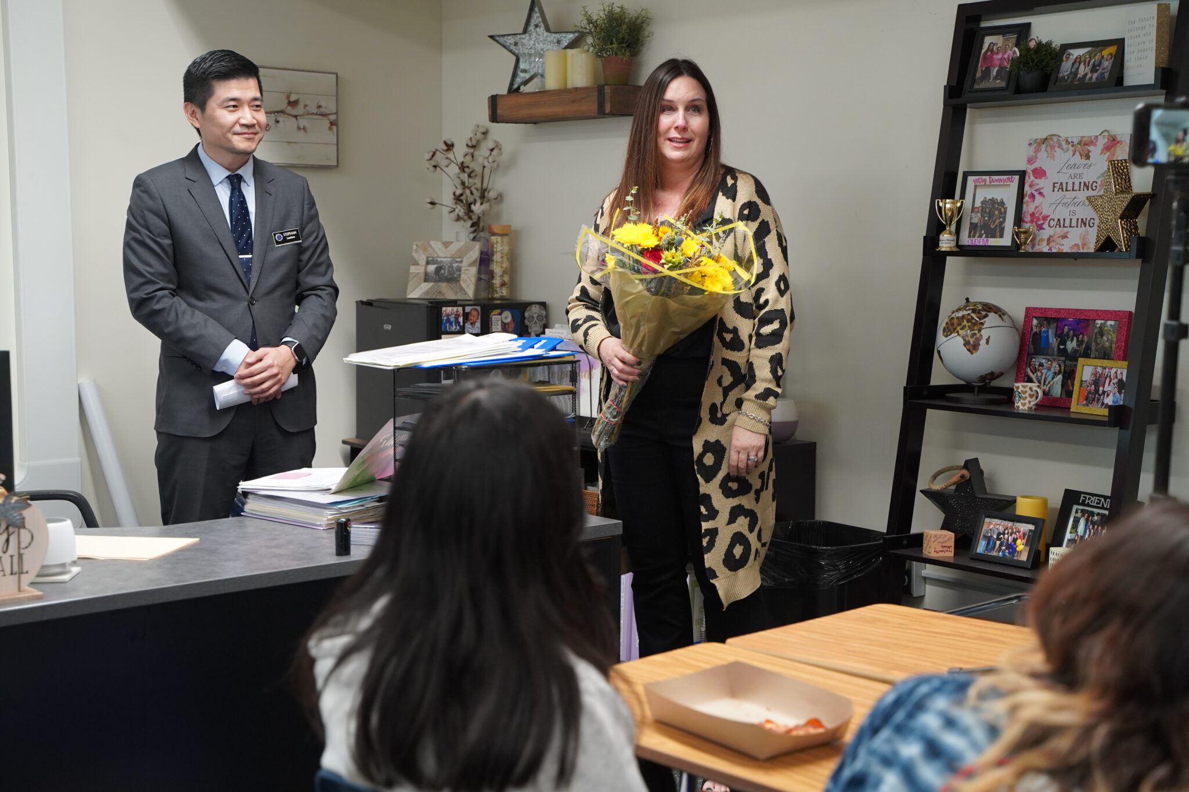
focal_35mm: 52
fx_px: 1717
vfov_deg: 26.0
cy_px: 396
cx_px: 594
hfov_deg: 38.2
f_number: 4
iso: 2000
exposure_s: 1/160
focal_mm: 52
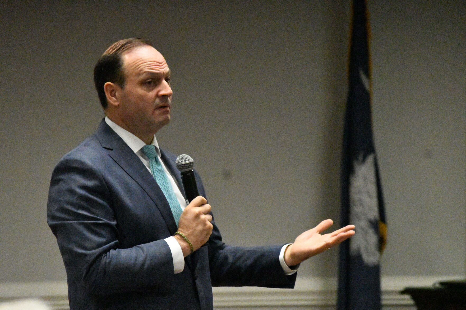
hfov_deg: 9.1
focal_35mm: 225
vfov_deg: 6.1
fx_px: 2912
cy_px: 155
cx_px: 233
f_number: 5.6
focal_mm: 150
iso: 51200
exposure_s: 1/1000
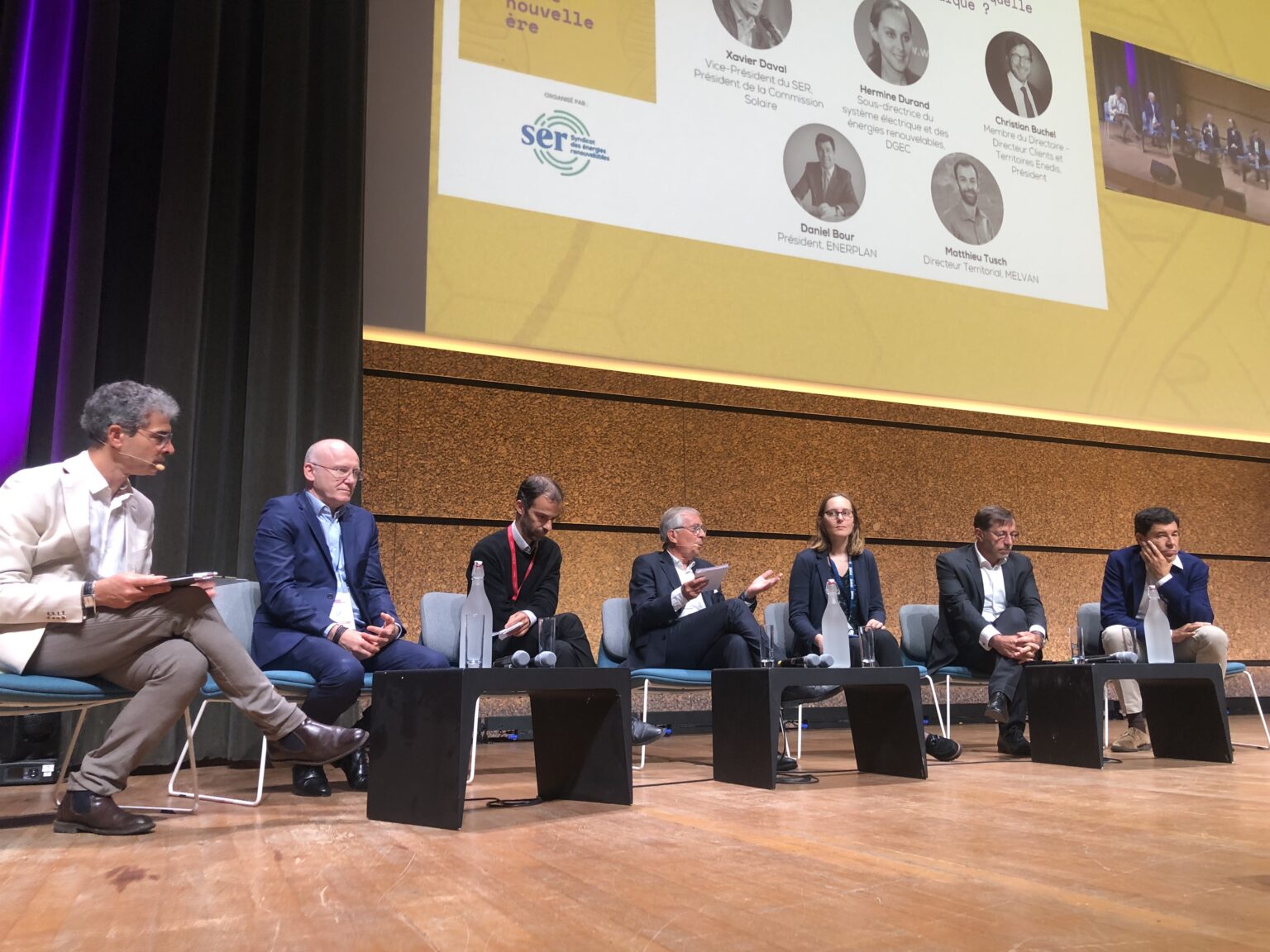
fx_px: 1027
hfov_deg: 63.4
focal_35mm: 28
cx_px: 635
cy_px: 476
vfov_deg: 49.7
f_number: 1.8
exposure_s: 1/16
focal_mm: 4
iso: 50
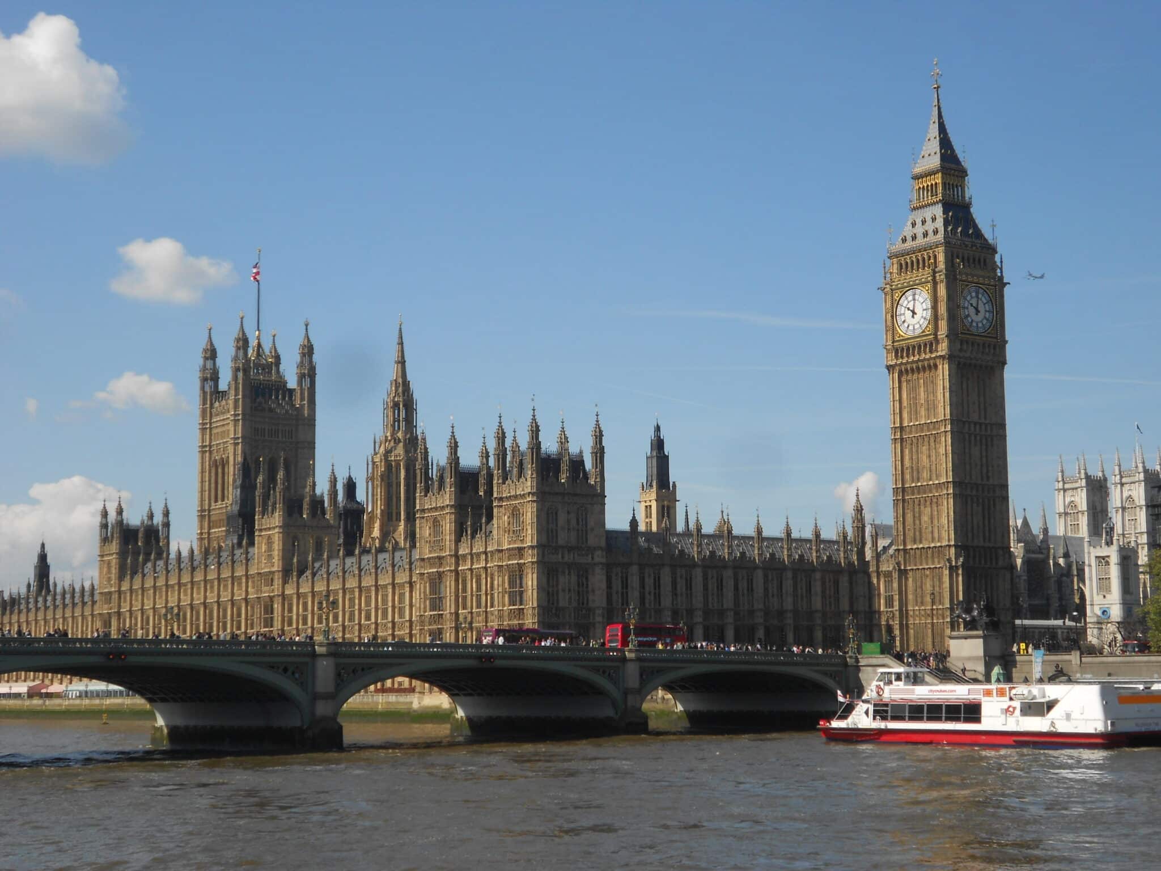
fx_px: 1878
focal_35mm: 56
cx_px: 580
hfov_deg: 34.3
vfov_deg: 26.1
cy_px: 436
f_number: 4.9
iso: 80
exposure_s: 1/640
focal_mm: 10
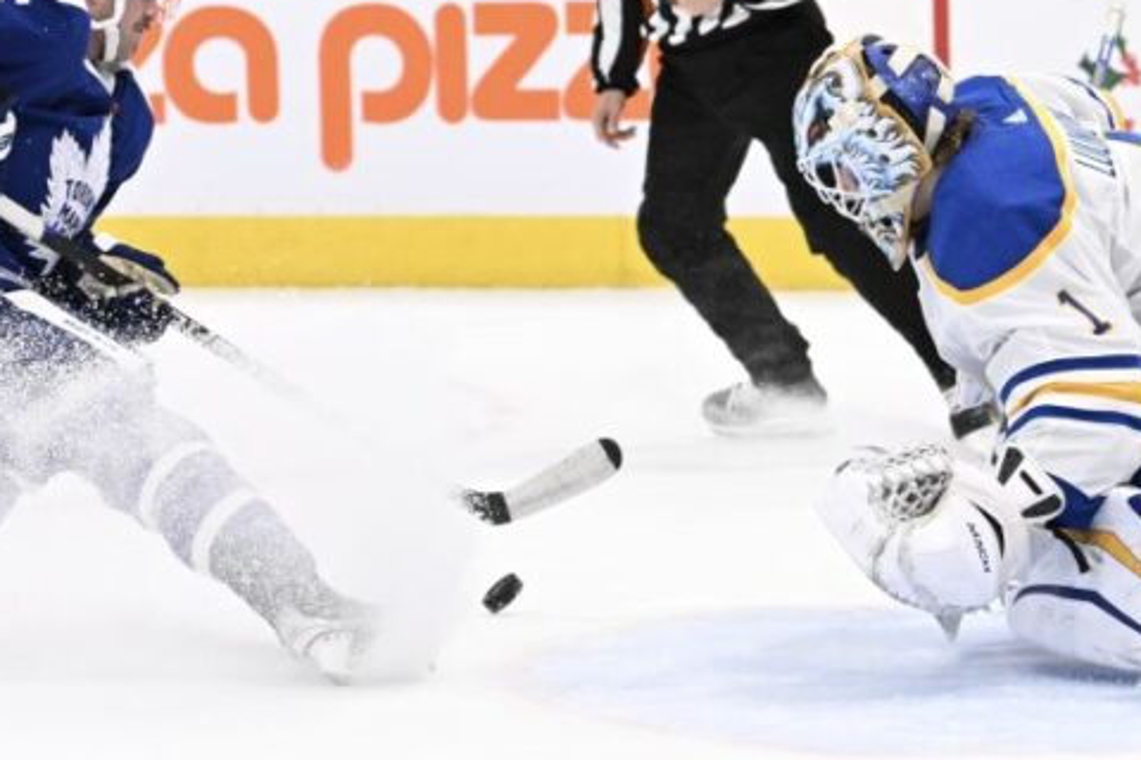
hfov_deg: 18.3
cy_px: 306
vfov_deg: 12.2
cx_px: 561
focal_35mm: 112
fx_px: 3550
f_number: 3.5
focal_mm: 70
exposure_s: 1/2000
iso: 3200
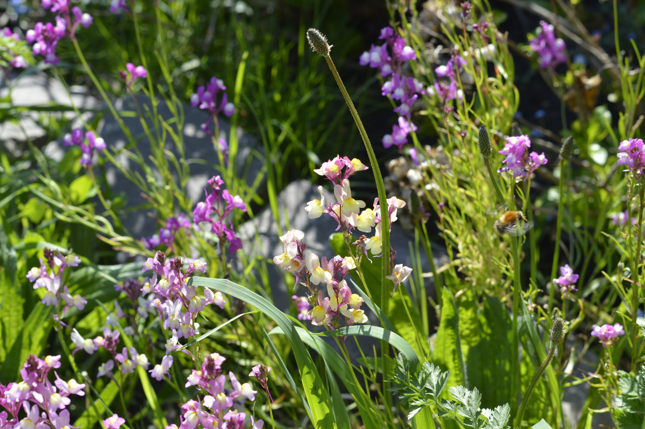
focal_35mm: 75
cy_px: 214
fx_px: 1343
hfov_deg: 27.0
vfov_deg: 18.2
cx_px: 322
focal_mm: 50
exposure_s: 1/320
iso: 200
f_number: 6.3
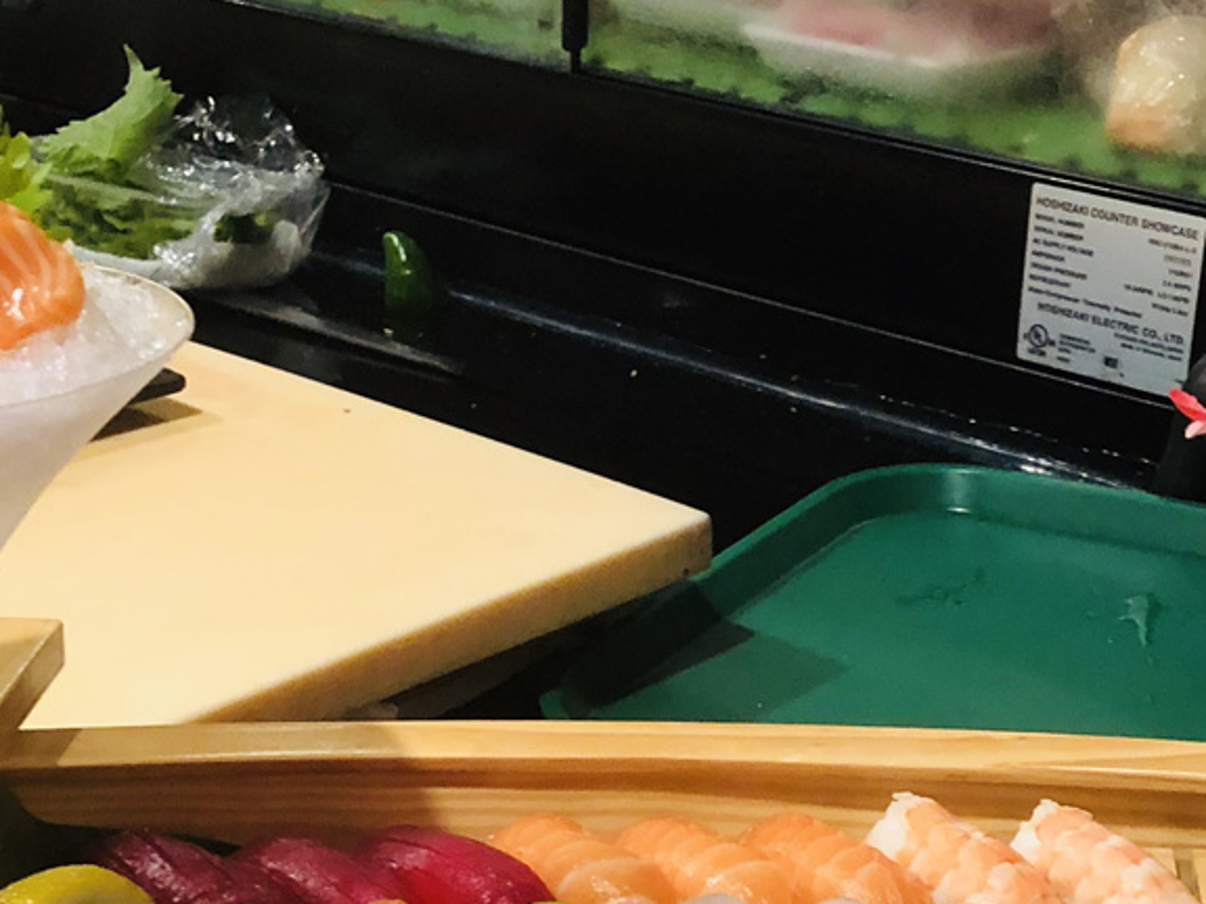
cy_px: 801
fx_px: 2439
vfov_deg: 20.6
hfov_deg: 27.7
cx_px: 775
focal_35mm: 70
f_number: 1.8
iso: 80
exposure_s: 1/6
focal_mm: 4
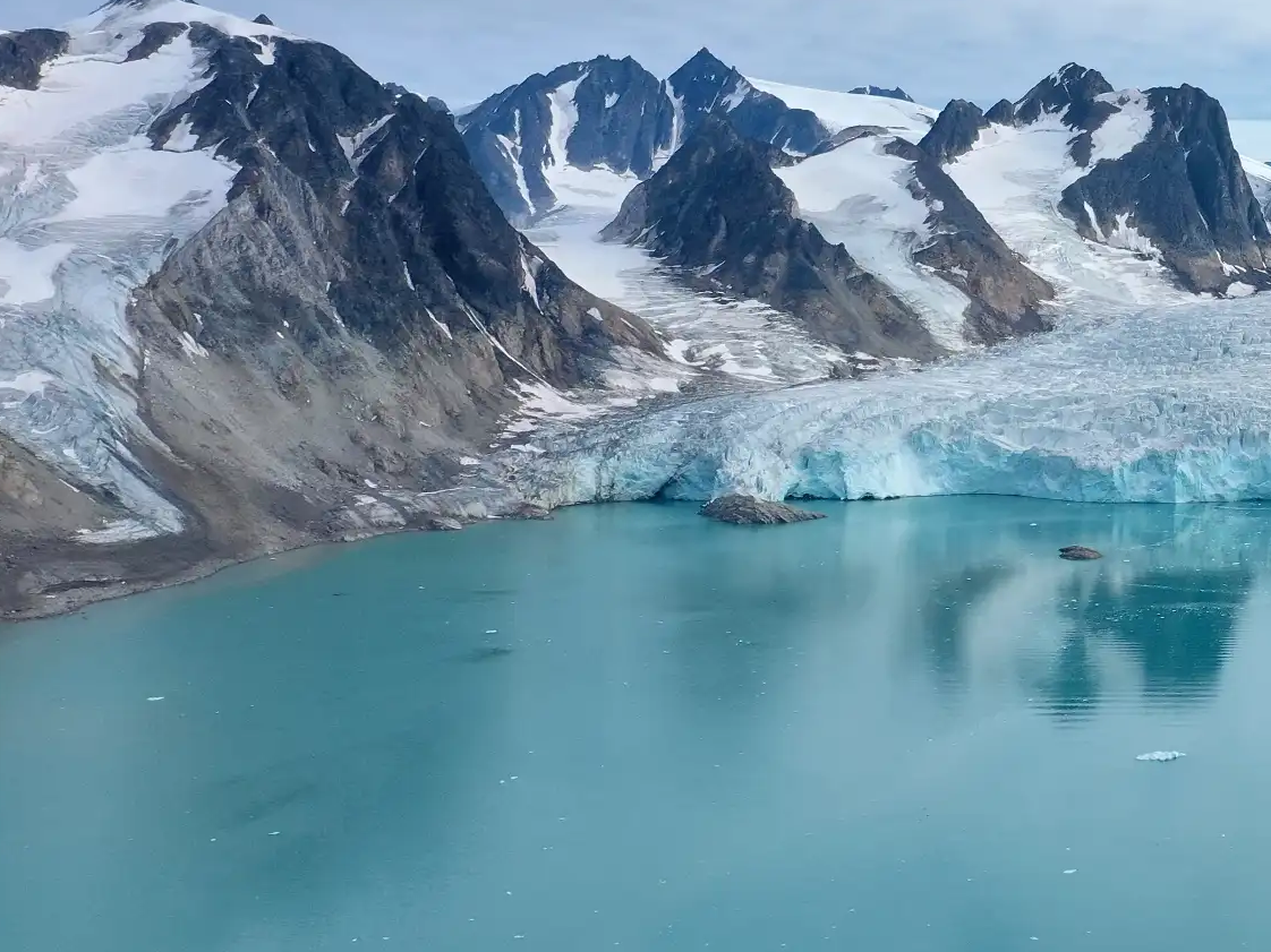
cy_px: 185
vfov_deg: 20.2
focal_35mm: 72
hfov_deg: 24.4
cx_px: 1542
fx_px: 2643
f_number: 6.3
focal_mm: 10.26
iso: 100
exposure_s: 1/640
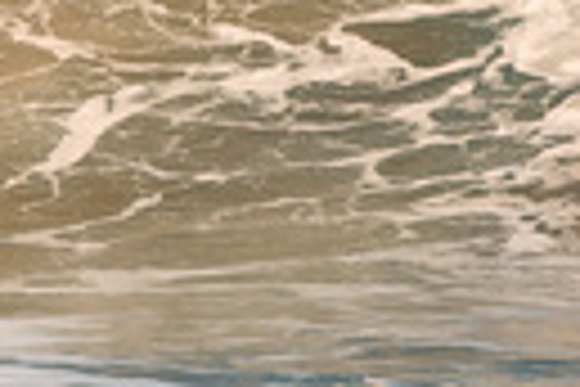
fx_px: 14789
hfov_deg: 2.2
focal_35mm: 918
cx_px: -351
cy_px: -79
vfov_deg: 1.5
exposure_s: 1/800
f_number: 6.3
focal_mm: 200
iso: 100
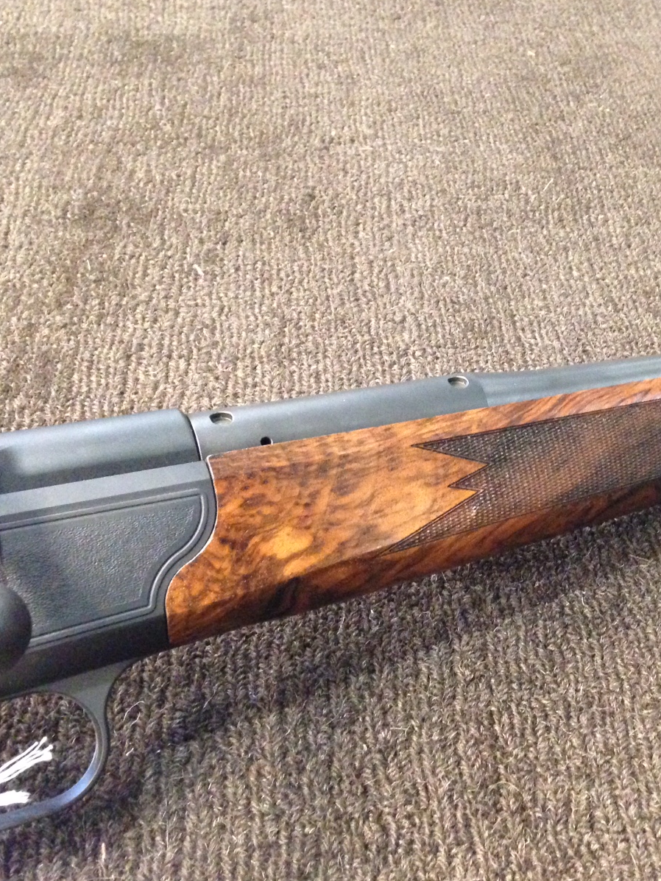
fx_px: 1146
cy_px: 445
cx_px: 526
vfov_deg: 42.1
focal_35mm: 45
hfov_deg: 31.4
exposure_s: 1/15
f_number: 2.4
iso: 640
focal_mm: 4.12
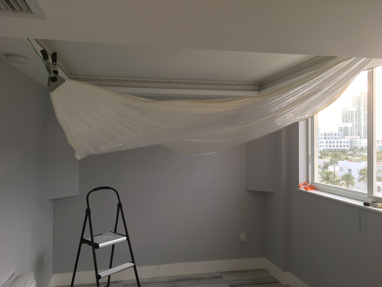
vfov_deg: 48.2
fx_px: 320
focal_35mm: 29
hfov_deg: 61.7
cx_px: 191
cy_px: 144
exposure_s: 1/120
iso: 40
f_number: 2.2
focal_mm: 4.15
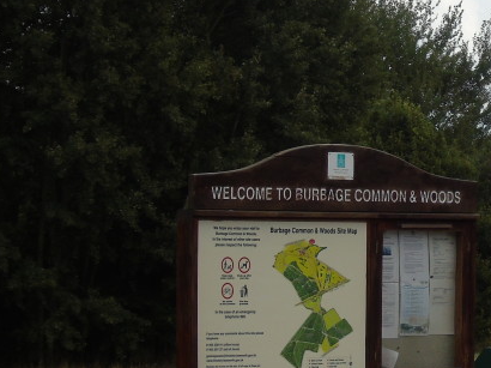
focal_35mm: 235
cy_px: 199
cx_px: 588
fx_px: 3331
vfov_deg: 6.3
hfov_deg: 8.3
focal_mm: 17
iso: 80
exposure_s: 1/500
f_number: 4.3
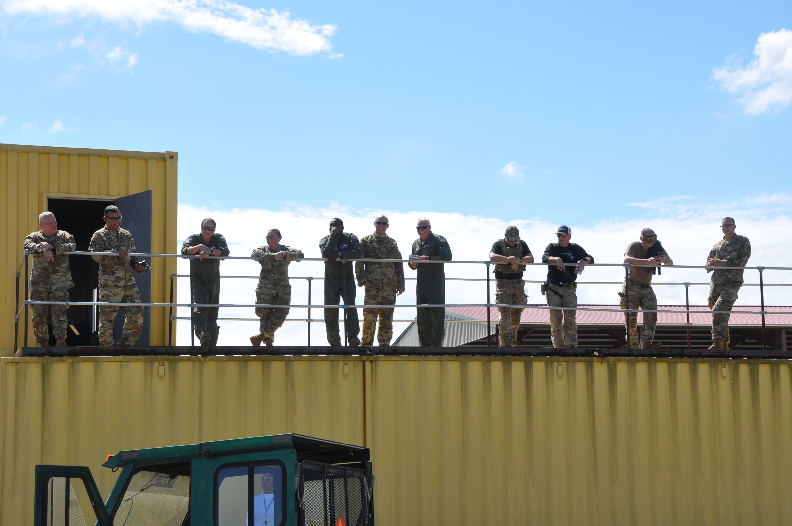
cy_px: 263
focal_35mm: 69
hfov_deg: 29.3
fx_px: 1516
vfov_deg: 19.7
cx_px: 396
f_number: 10
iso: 200
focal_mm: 46
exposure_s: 1/400
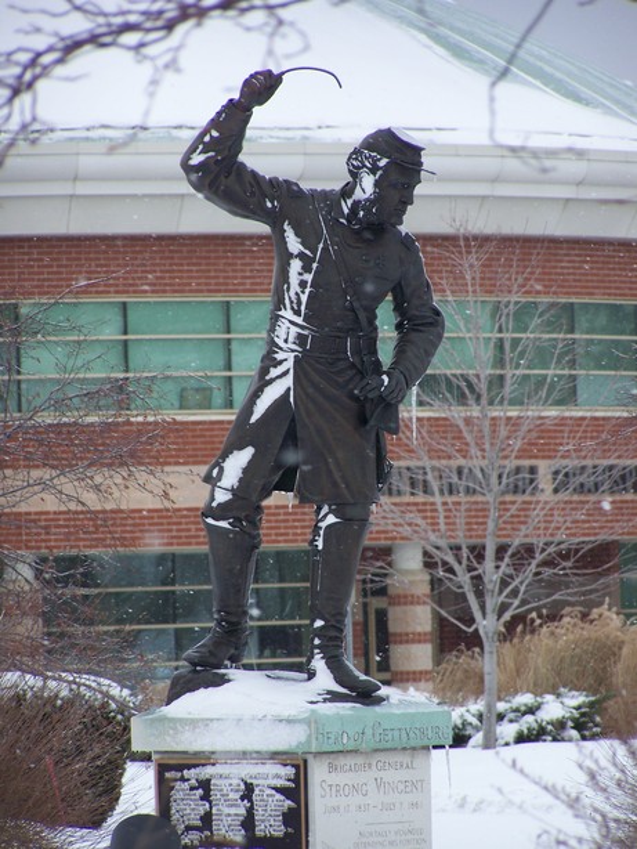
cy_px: 424
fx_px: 5835
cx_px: 318
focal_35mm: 238
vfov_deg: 8.3
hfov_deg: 6.2
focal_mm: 39.5
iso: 64
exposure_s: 1/320
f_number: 3.3
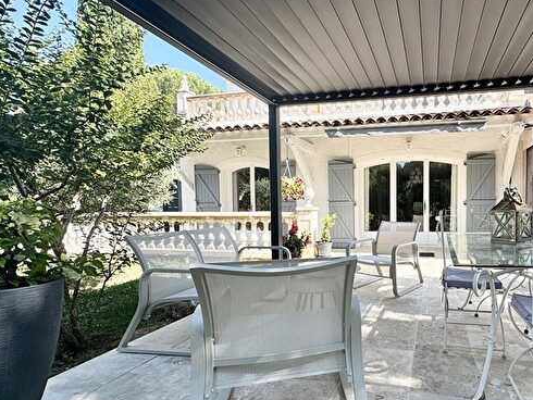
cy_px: 226
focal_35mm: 20
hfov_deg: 77.6
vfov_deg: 65.8
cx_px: 376
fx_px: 308
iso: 40
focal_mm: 2.22
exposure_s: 1/615
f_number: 2.2
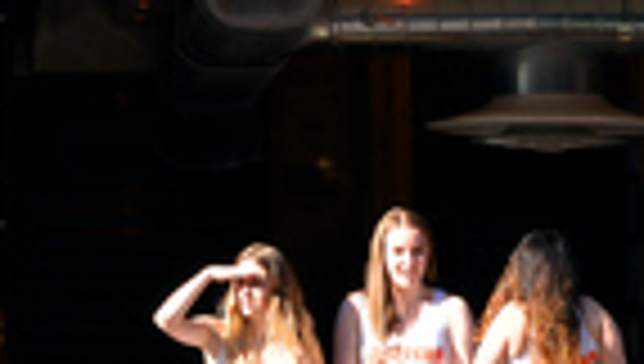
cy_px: -164
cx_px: 275
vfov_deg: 4.4
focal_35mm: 275
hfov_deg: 7.8
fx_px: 4704
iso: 200
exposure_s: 1/250
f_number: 8
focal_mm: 52
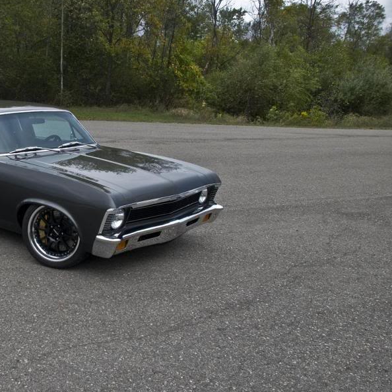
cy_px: 209
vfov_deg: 38.3
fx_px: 564
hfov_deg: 36.5
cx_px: 58
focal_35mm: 44
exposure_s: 1/100
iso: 200
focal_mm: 20
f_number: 5
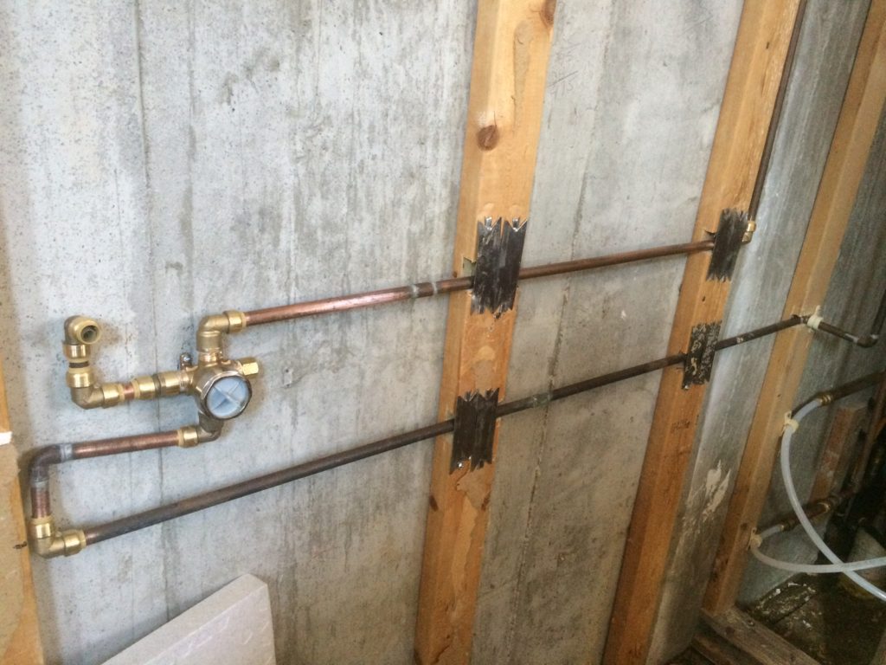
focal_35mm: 29
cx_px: 443
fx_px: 742
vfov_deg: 48.2
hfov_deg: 61.7
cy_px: 332
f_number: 2.2
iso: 250
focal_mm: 4.15
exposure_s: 1/30
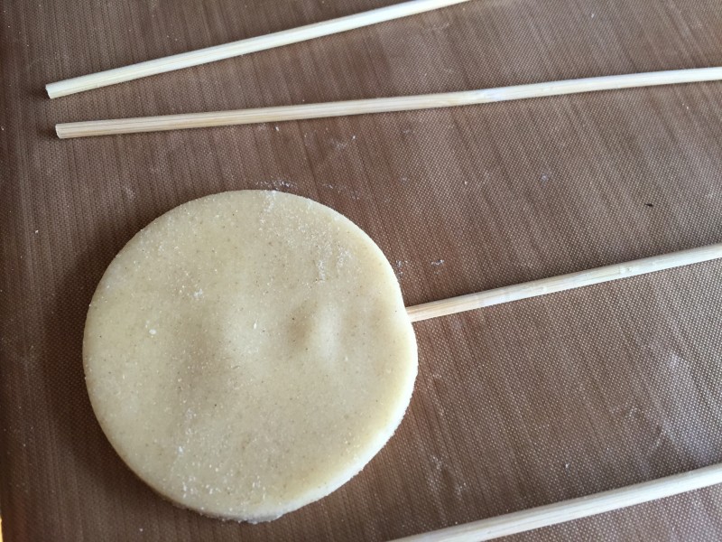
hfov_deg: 61.7
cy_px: 271
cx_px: 361
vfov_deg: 48.2
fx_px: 605
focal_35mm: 29
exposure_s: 1/30
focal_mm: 4.15
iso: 125
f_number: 2.2
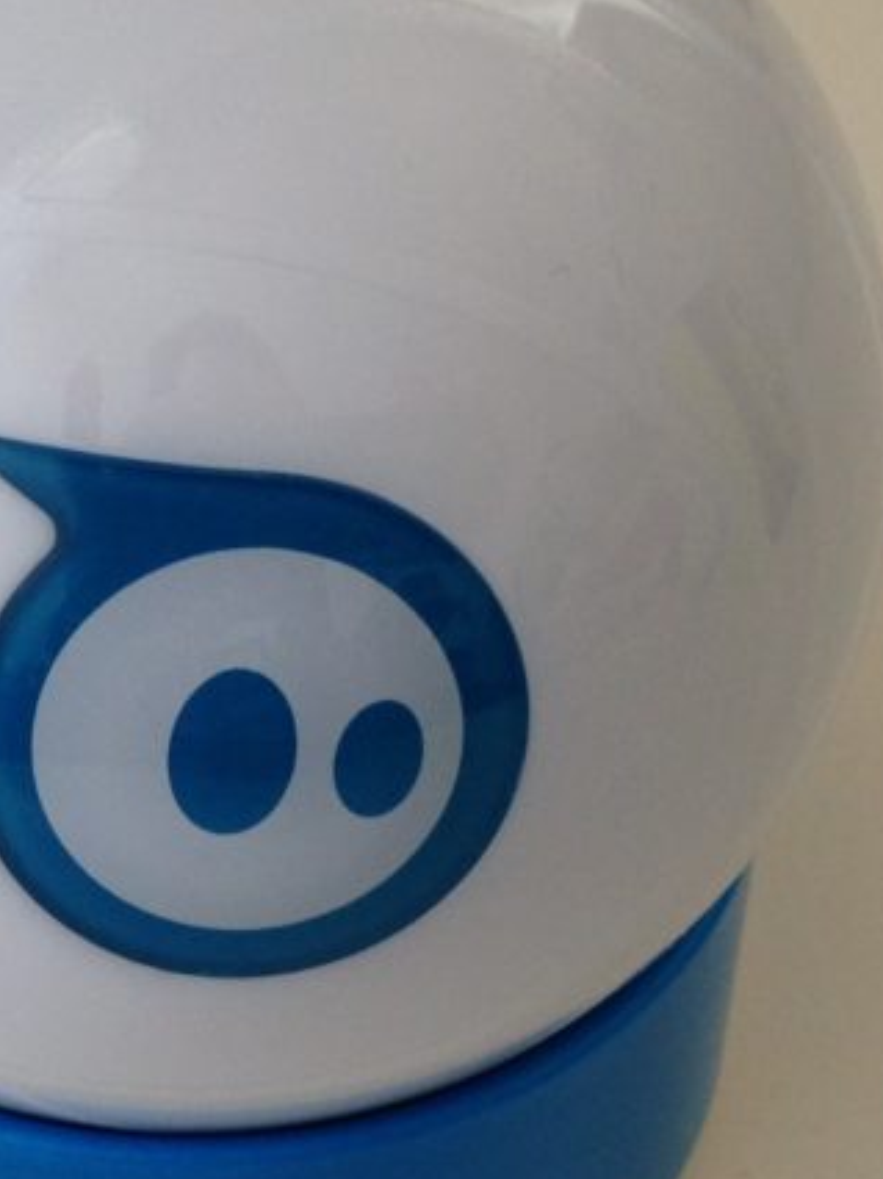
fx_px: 3166
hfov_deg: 15.7
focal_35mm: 93
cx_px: 149
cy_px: 639
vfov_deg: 21.1
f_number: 2.4
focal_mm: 4.12
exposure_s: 1/20
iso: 64
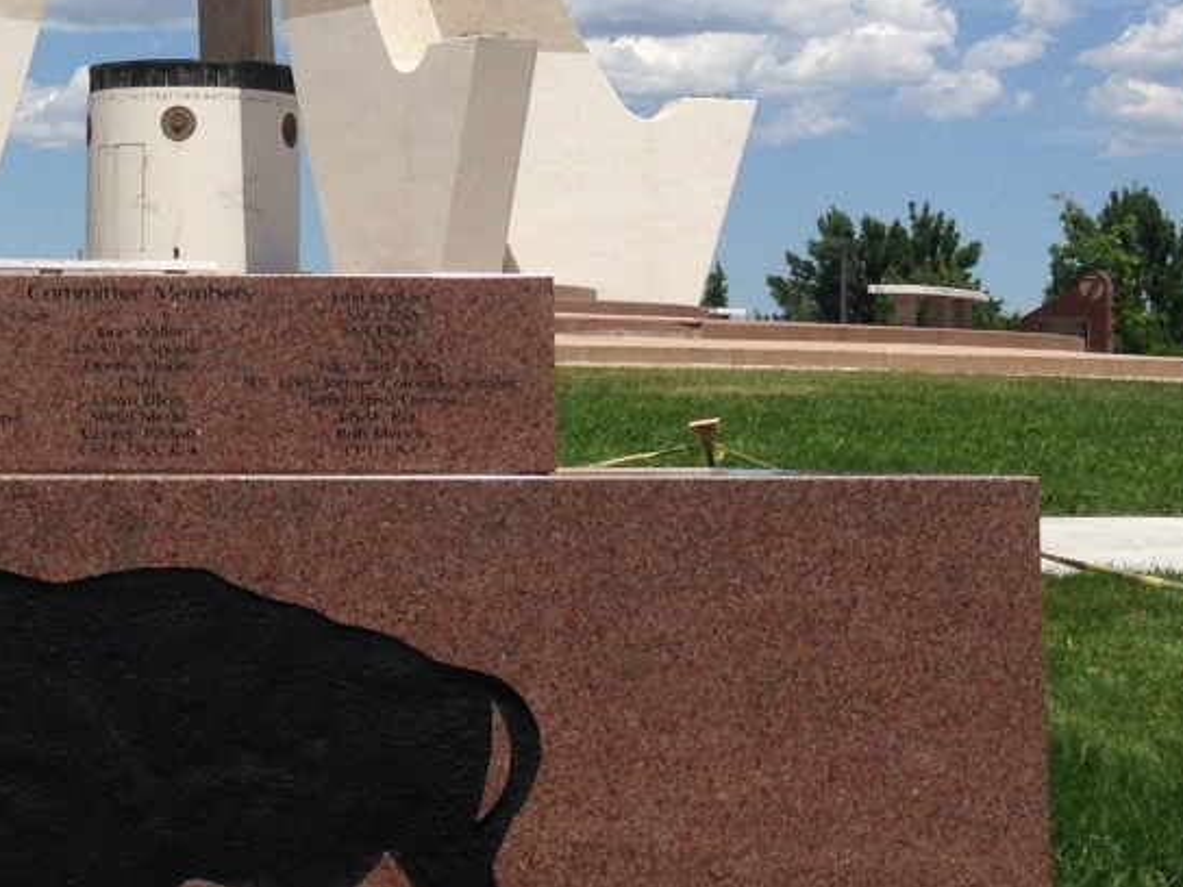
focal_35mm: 99
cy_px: 130
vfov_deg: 14.8
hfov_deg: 19.5
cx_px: 137
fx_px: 3383
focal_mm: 4.12
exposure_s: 1/3012
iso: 50
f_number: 2.4
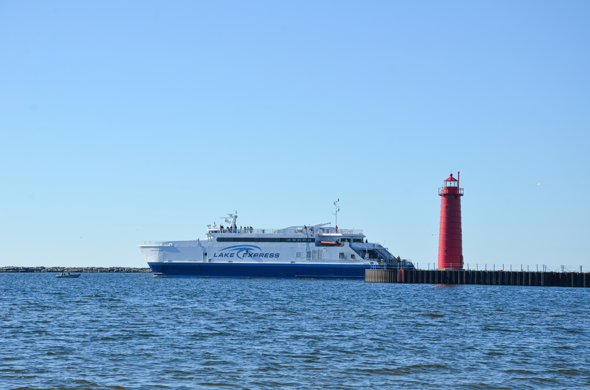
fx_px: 1618
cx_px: 295
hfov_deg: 20.7
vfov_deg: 13.7
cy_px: 195
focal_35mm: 99
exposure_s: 1/320
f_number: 9
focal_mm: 66
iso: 100
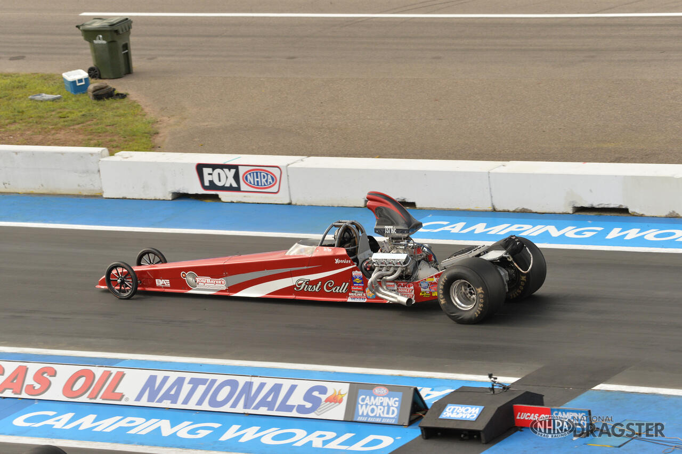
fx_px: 3787
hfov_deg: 10.3
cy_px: 227
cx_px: 341
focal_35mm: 200
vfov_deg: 6.9
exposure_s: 1/640
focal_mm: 200
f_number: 8
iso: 1000
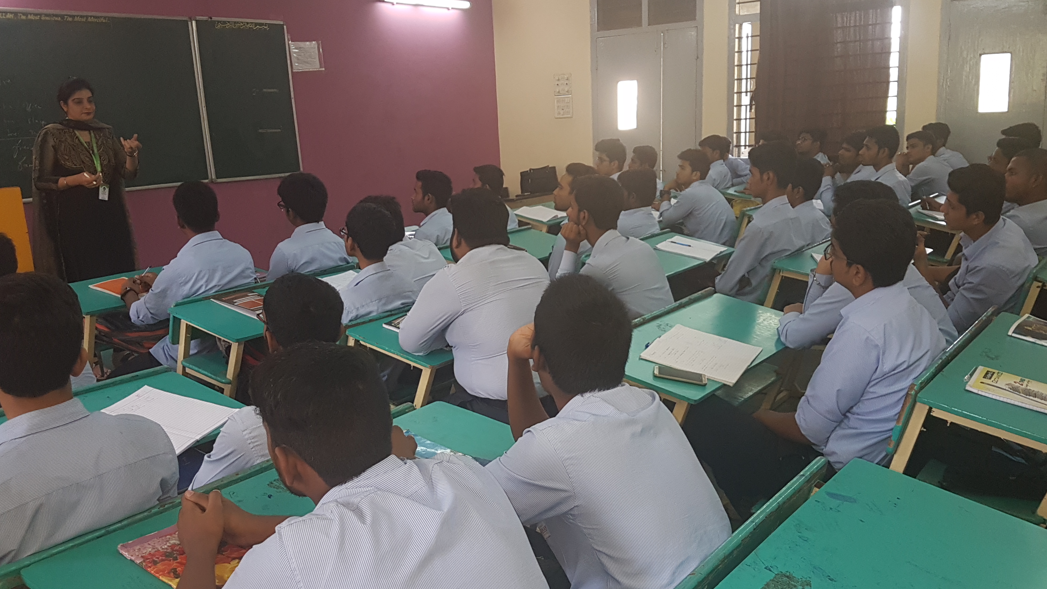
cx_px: 517
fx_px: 805
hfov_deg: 66.1
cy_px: 326
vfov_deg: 40.1
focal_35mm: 29
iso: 125
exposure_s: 1/50
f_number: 1.7
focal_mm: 4.2
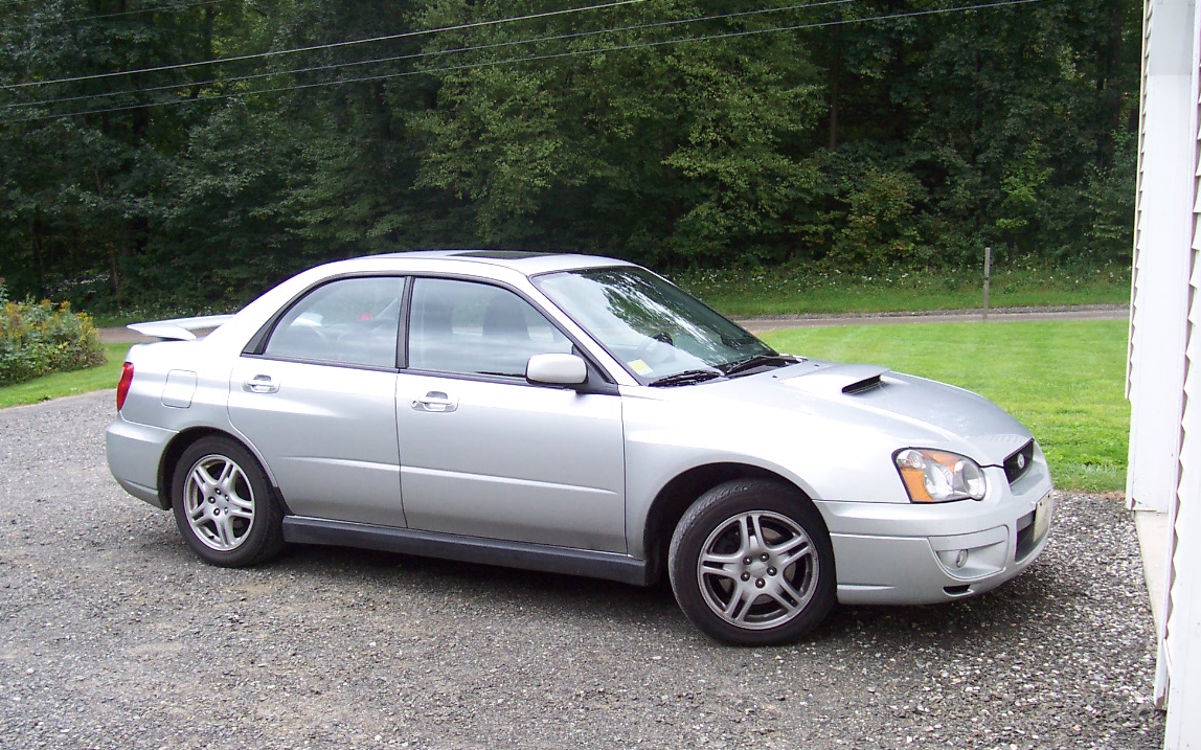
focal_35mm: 41
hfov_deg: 48.2
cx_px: 583
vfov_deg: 31.2
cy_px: 419
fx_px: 1342
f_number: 2.8
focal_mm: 5.6
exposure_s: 1/90
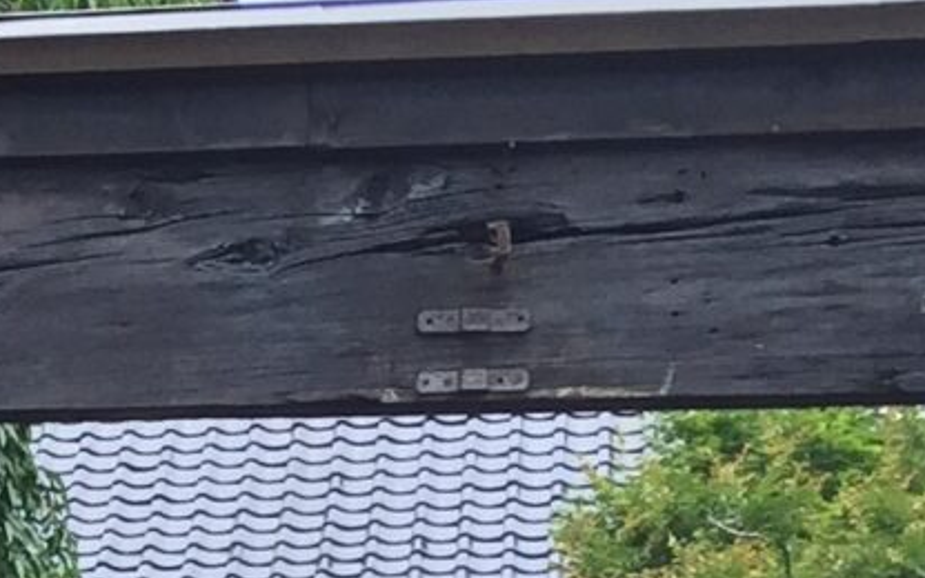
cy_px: 1132
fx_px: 4765
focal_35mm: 189
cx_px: -1367
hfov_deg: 9.7
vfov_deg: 6.7
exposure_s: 1/373
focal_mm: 4.15
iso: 32
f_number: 2.2
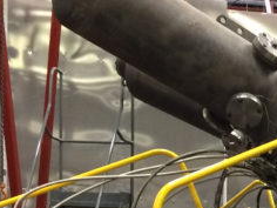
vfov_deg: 11.1
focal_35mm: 126
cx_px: 458
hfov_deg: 14.3
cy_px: 357
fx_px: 1008
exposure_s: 1/30
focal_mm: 4.15
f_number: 2.2
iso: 160
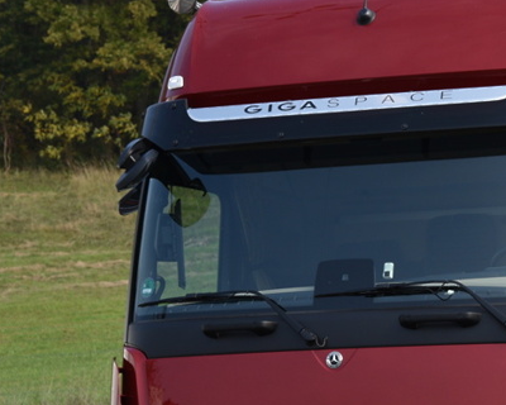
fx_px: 2785
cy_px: 348
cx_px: 472
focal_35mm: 186
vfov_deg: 8.3
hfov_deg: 10.3
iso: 200
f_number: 8
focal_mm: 66
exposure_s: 1/250
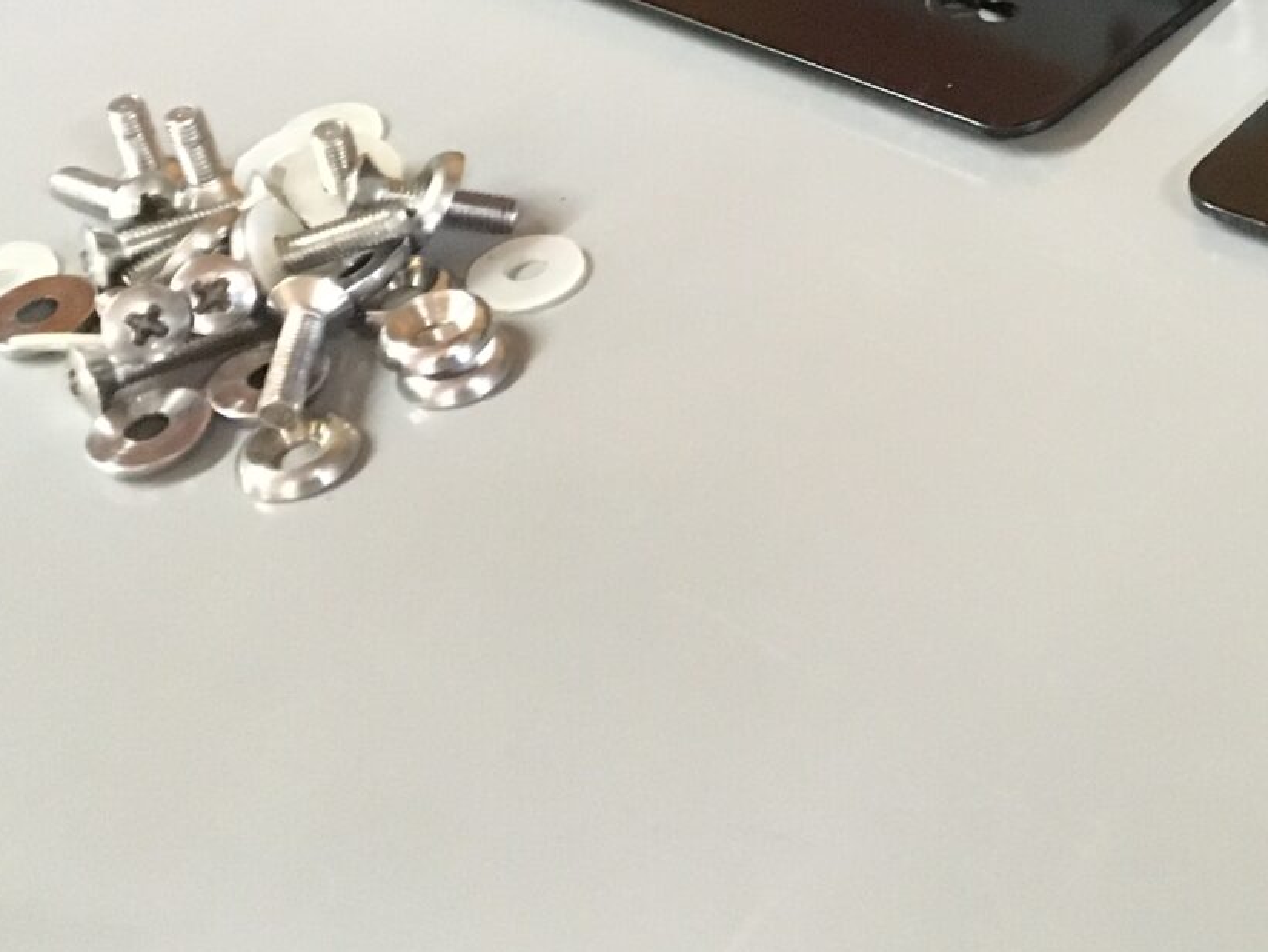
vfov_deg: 19.8
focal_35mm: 72
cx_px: 1342
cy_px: -26
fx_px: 2638
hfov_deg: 25.4
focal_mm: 4.15
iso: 320
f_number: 2.2
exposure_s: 1/17
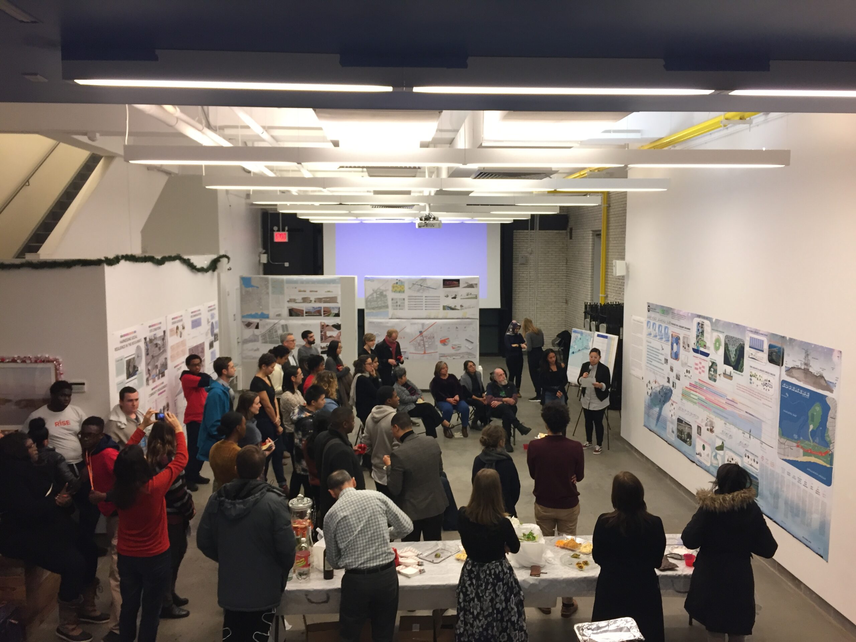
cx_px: 428
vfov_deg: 48.2
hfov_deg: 61.7
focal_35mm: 29
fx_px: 717
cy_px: 321
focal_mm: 4.15
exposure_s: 1/30
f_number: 2.2
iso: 100
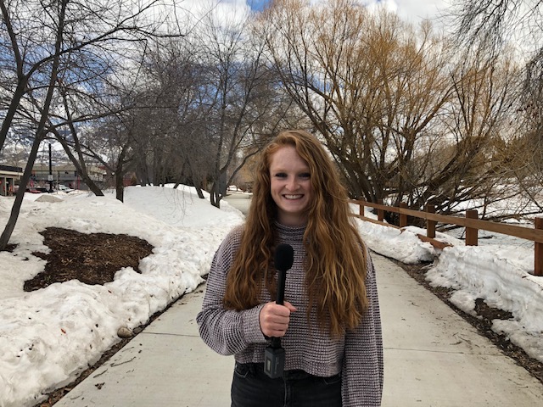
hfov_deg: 63.4
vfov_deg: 49.7
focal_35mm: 28
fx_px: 439
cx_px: 272
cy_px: 204
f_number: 1.8
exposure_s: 1/1548
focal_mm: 3.99
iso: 20
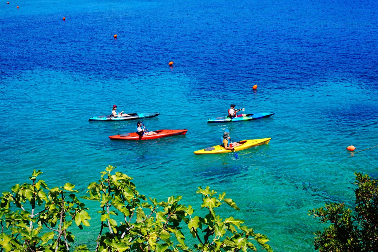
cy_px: 126
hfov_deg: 41.1
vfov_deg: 28.0
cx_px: 189
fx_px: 504
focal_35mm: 48
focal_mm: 32
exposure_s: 1/80
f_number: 14
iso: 100
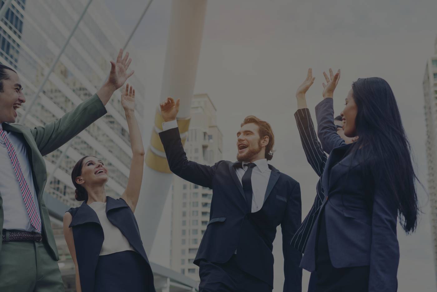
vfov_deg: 27.0
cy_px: 146
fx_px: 607
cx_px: 218
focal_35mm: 50
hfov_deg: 39.6
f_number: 3.5
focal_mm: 50
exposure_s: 1/320
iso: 100
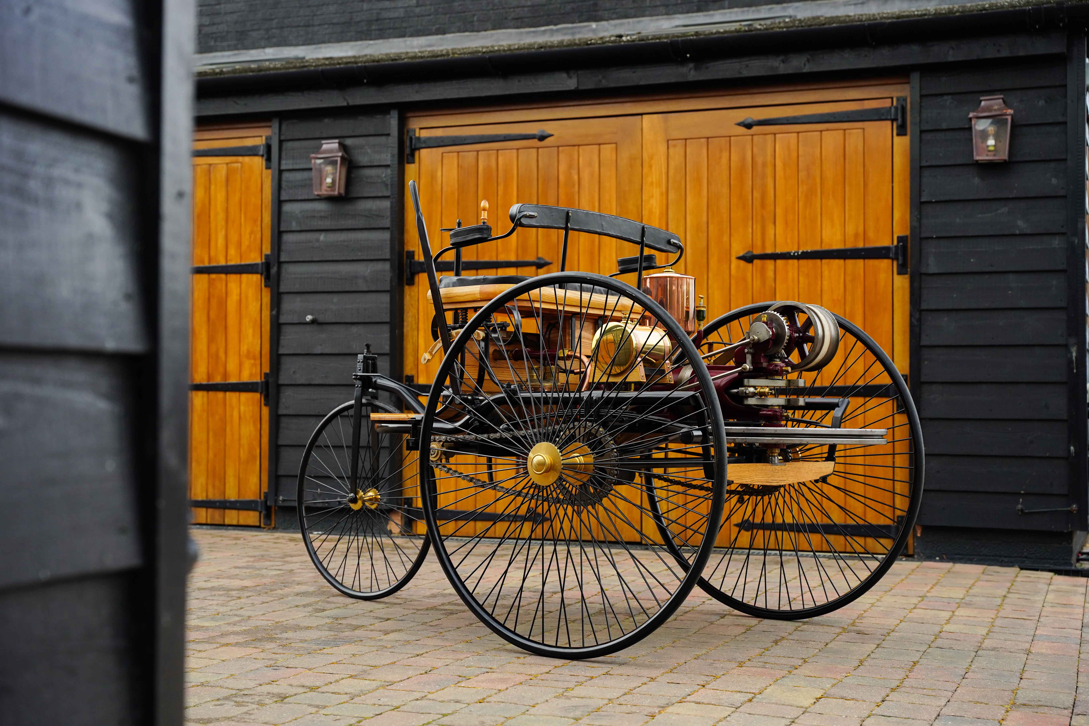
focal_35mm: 49
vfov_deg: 27.7
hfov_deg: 40.6
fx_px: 1473
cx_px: 544
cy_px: 363
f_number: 4
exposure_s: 1/160
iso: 640
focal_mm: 48.7
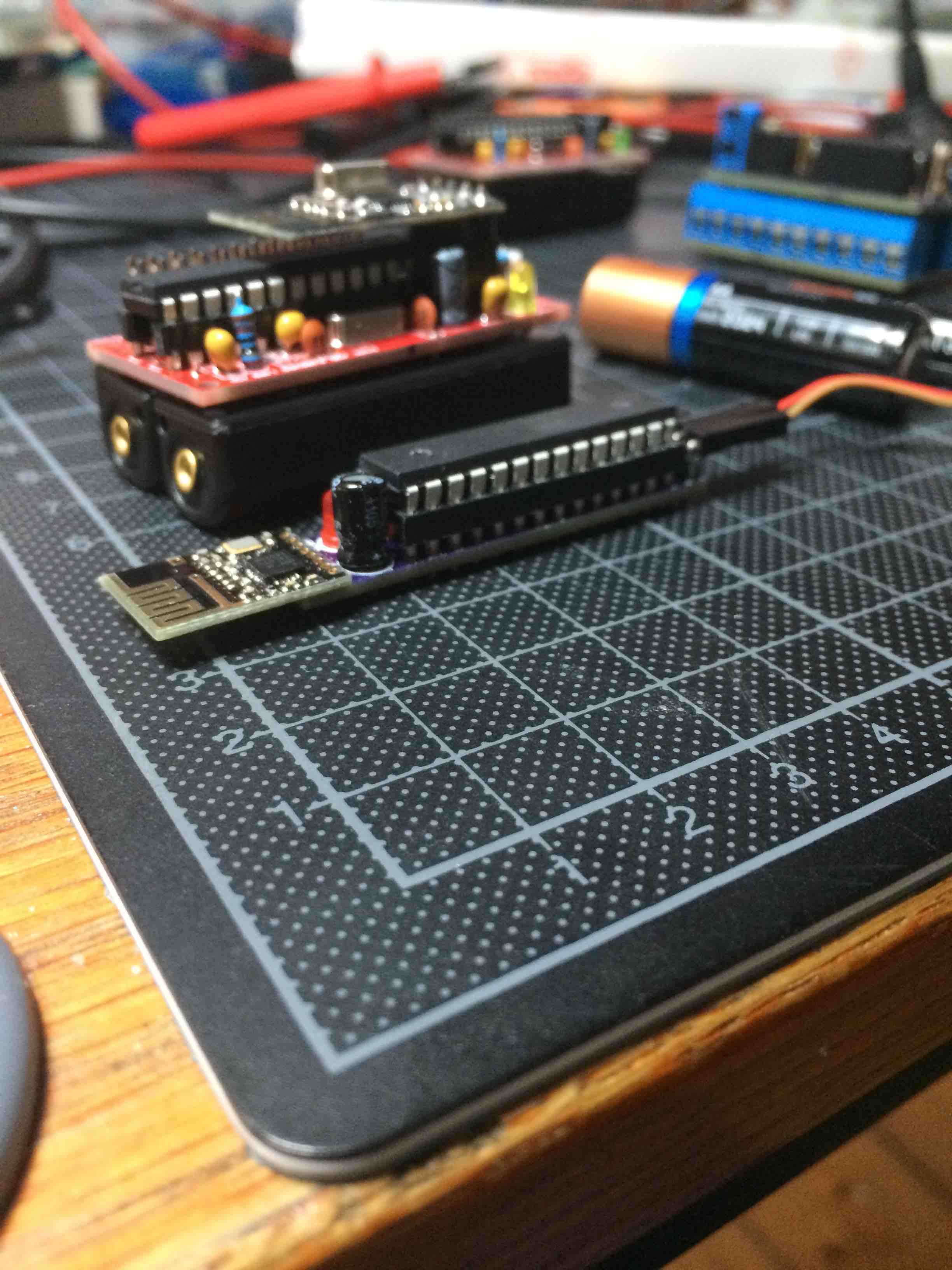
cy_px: 635
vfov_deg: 61.7
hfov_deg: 48.2
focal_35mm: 29
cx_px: 476
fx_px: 1063
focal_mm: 4.15
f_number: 2.2
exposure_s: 1/25
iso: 250
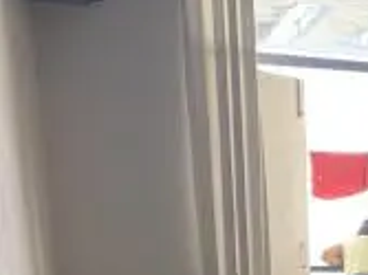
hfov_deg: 19.7
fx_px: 882
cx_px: 585
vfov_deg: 16.0
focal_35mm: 83
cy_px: 431
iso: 125
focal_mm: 4.25
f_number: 1.8
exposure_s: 1/60
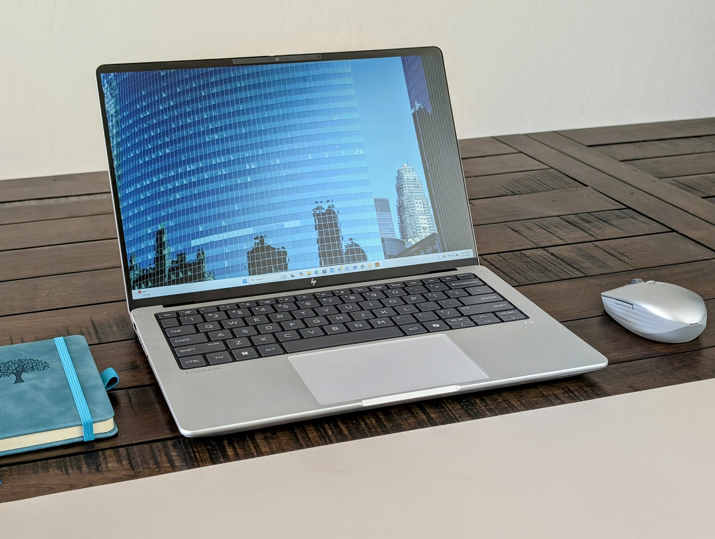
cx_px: 358
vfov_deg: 29.7
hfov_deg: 38.9
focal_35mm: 49
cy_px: 270
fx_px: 1014
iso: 88
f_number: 1.68
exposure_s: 1/40
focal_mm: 6.9
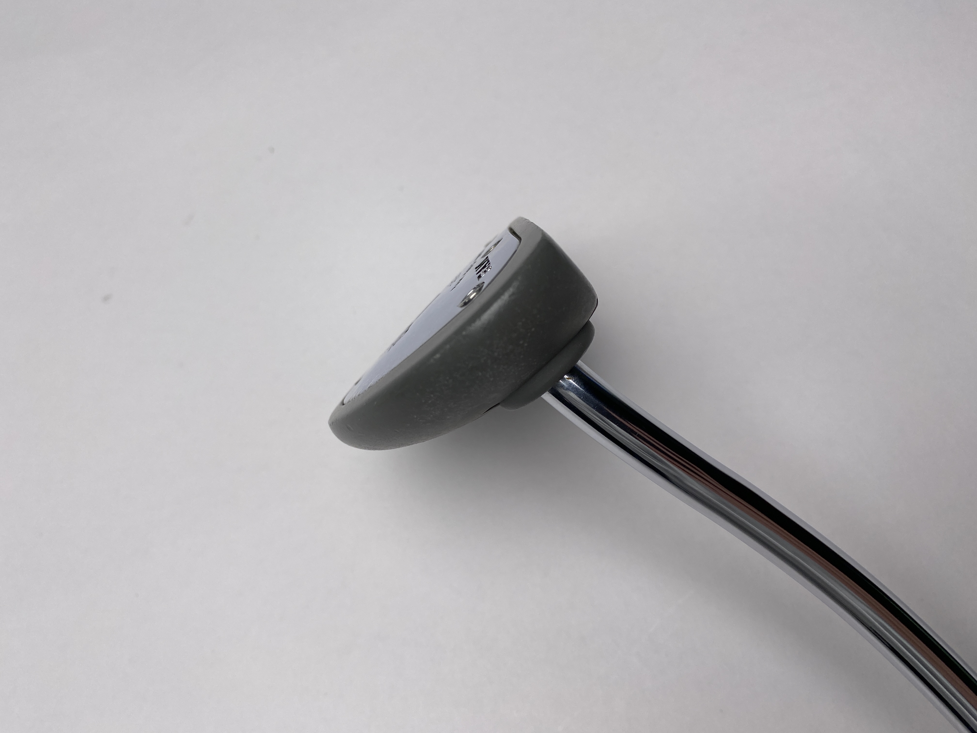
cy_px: 366
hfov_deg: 67.3
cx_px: 488
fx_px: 734
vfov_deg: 53.1
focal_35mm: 26
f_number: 1.8
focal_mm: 4.25
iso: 32
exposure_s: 1/495
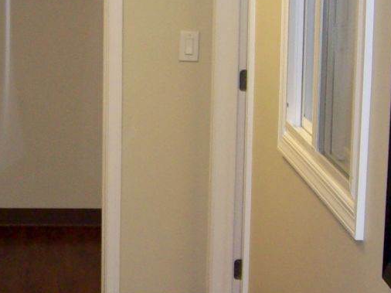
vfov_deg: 13.0
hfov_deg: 17.1
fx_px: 1287
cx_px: 73
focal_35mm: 114
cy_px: 108
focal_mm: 6
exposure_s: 1/64
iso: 80
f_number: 2.7
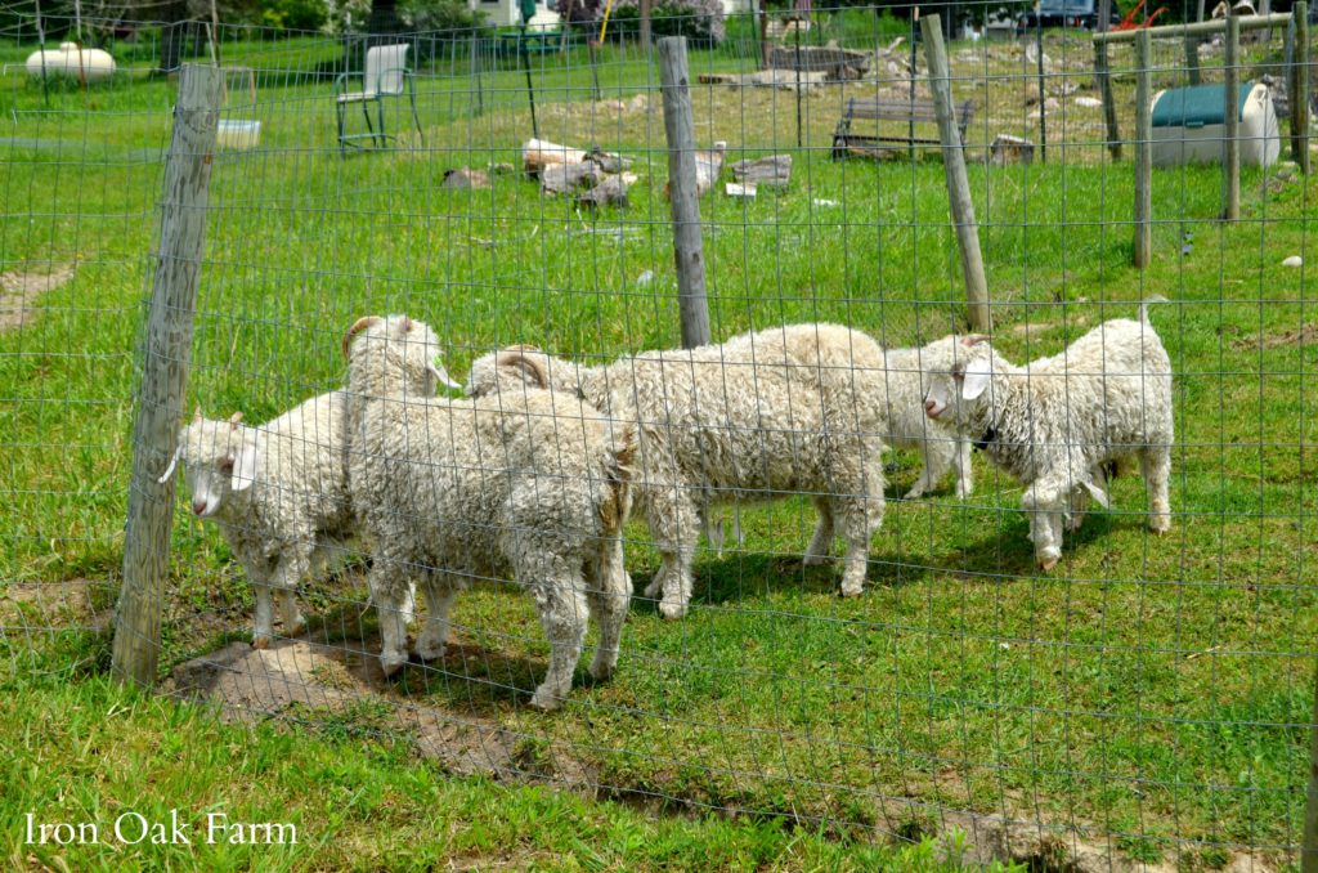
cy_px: 436
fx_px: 1863
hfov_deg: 39.0
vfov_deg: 26.4
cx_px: 659
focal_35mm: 51
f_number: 8
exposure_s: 1/400
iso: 100
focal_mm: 34
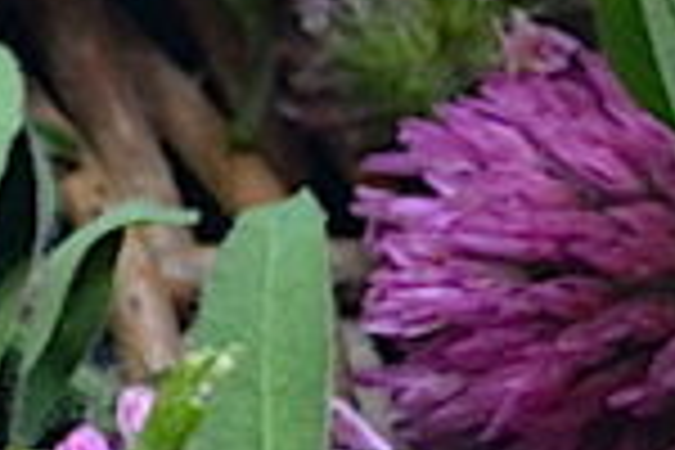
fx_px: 16667
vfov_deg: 1.5
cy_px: 9
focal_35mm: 889
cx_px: -1390
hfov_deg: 2.3
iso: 1400
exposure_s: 1/60
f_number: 4.5
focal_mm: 80
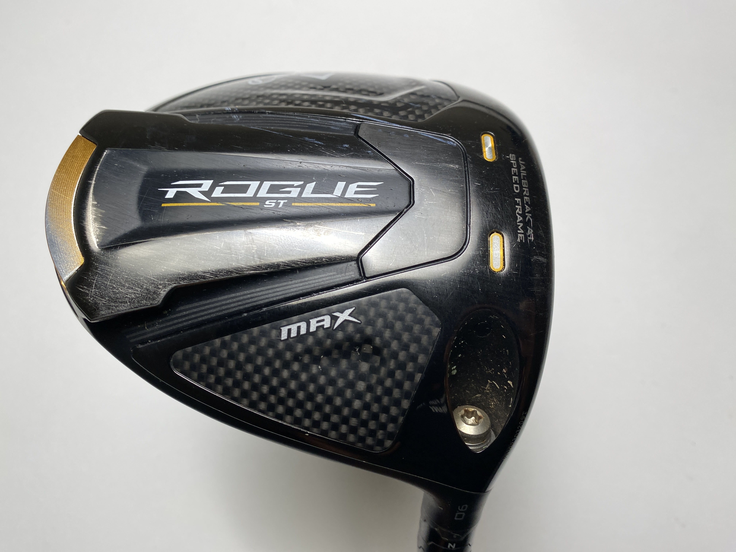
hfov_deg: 67.3
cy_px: 276
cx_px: 368
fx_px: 553
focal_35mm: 26
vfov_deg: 53.1
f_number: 1.8
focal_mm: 4.25
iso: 32
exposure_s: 1/606
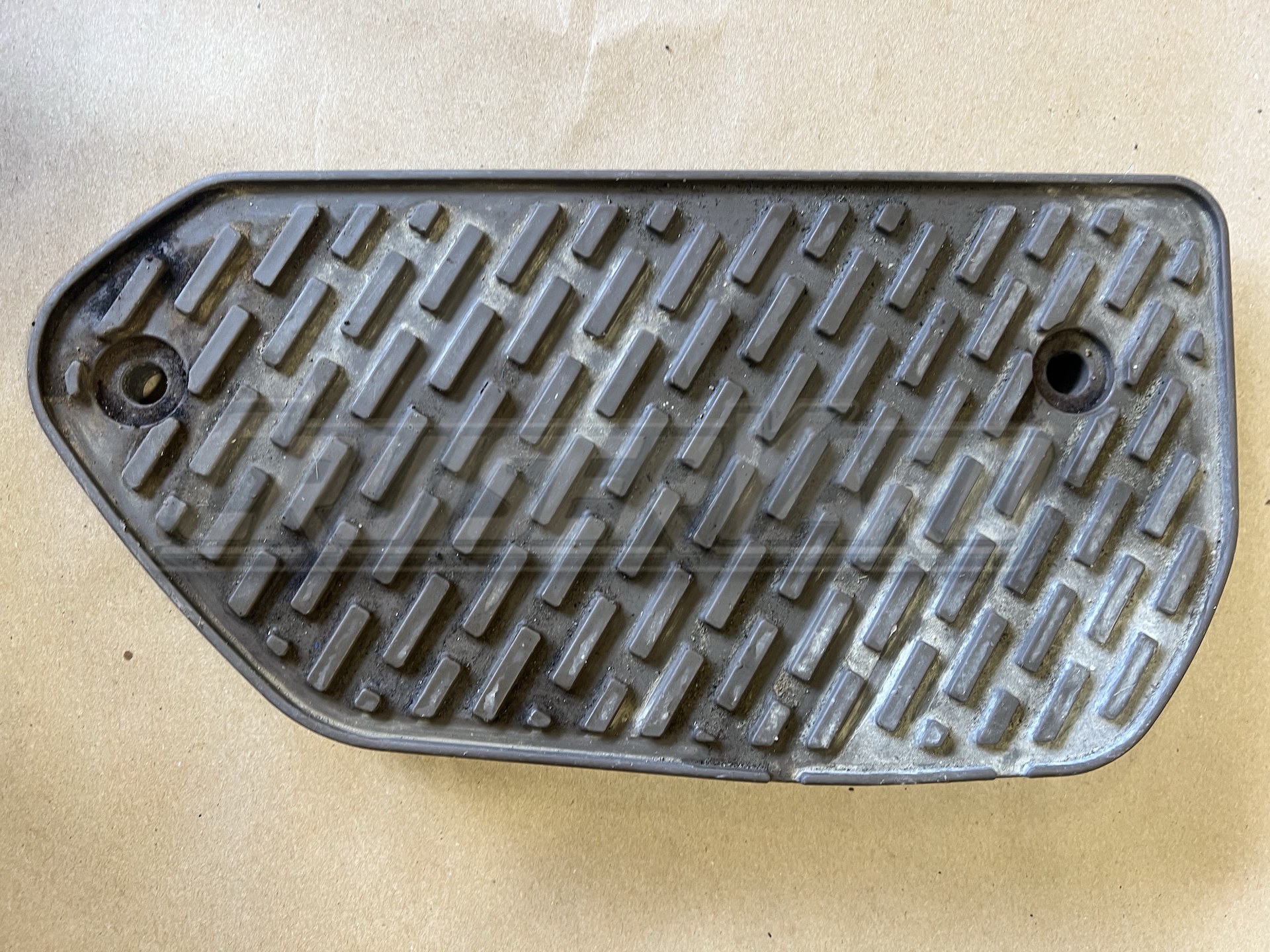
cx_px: 635
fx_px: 954
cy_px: 476
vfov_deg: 53.1
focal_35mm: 26
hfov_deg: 67.3
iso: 80
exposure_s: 1/60
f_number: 1.5
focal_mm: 5.7
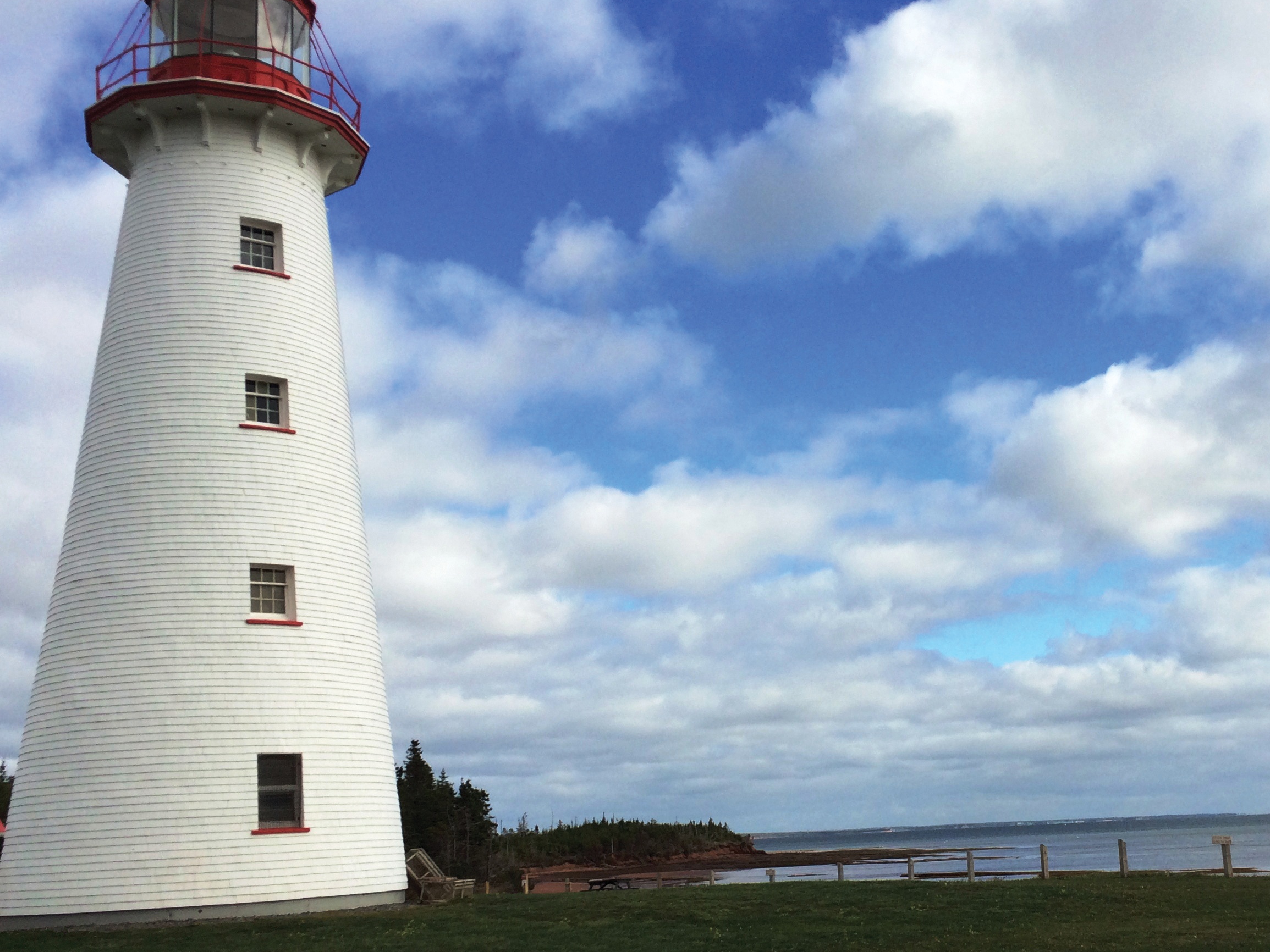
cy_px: 517
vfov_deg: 35.1
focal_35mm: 41
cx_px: 818
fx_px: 1504
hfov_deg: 45.3
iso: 32
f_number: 2.2
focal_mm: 4.15
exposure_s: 1/3165
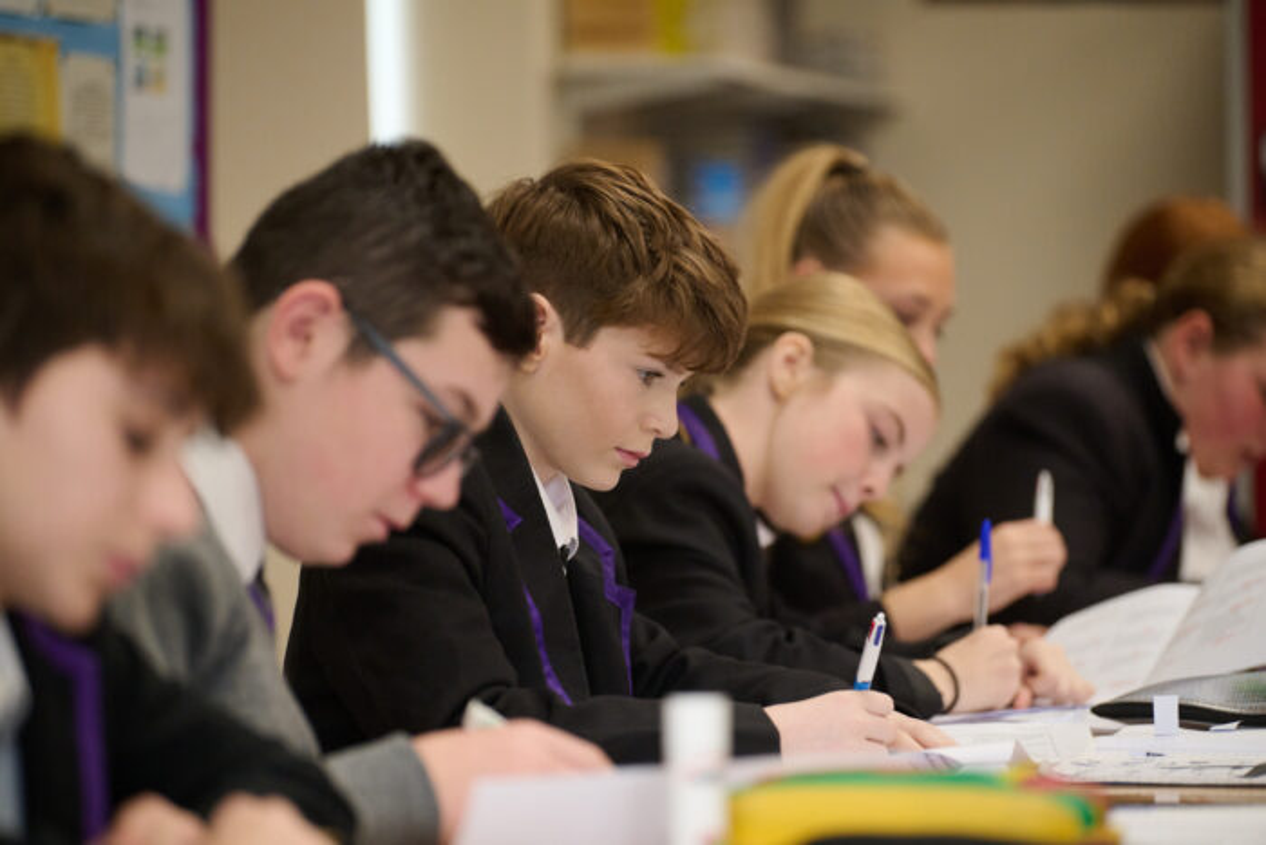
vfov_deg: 9.5
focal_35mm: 145
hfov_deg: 14.2
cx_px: 633
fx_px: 5100
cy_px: 422
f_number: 2.8
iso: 4000
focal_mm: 145
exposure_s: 1/1000
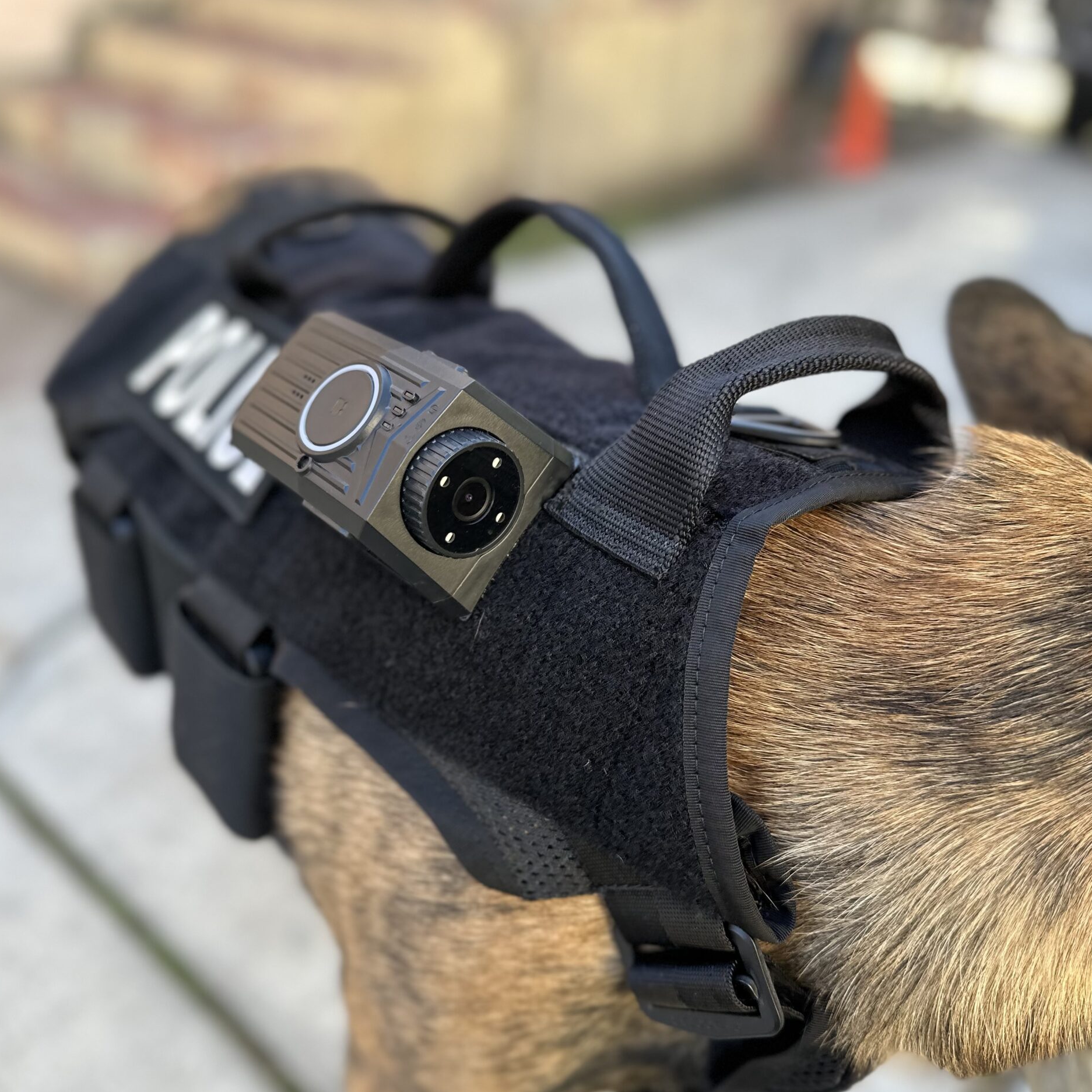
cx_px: 538
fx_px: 1035
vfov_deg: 55.6
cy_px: 577
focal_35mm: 29
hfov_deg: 55.6
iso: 80
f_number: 1.78
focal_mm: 6.86
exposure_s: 1/267
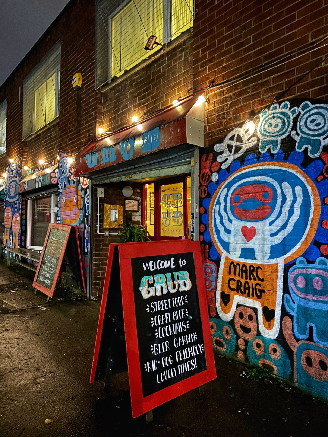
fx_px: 328
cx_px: 164
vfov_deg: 67.3
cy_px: 218
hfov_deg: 53.1
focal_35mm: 26
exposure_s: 1/8
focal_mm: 4.25
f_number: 1.8
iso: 640
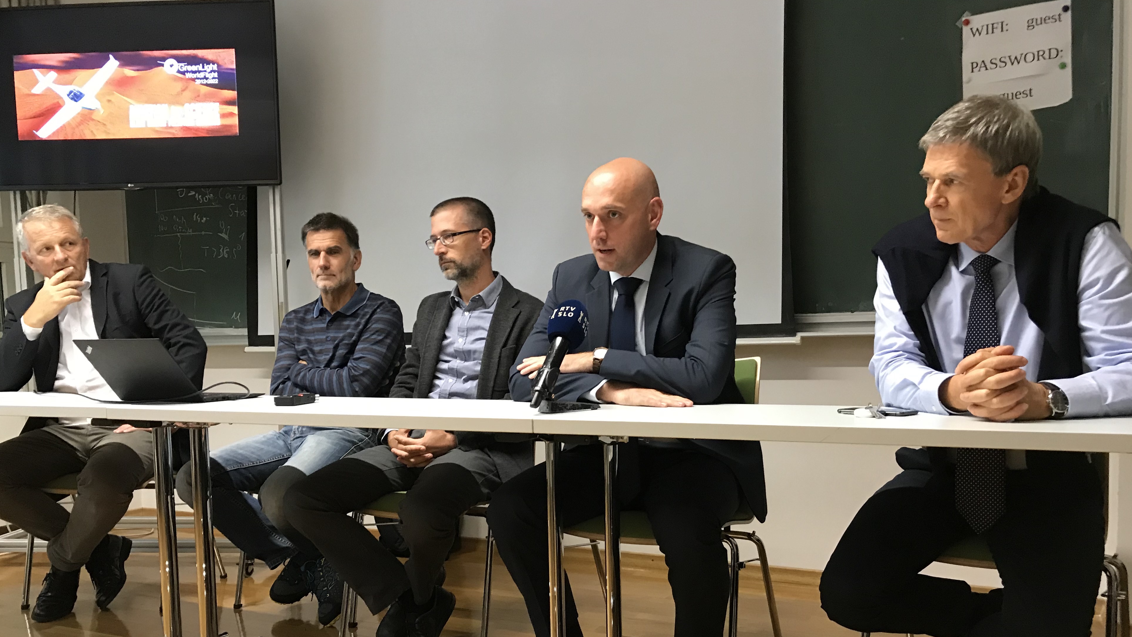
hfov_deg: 61.0
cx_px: 570
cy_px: 428
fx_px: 960
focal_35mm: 32
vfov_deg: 36.3
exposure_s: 1/17
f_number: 1.8
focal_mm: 3.99
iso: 80
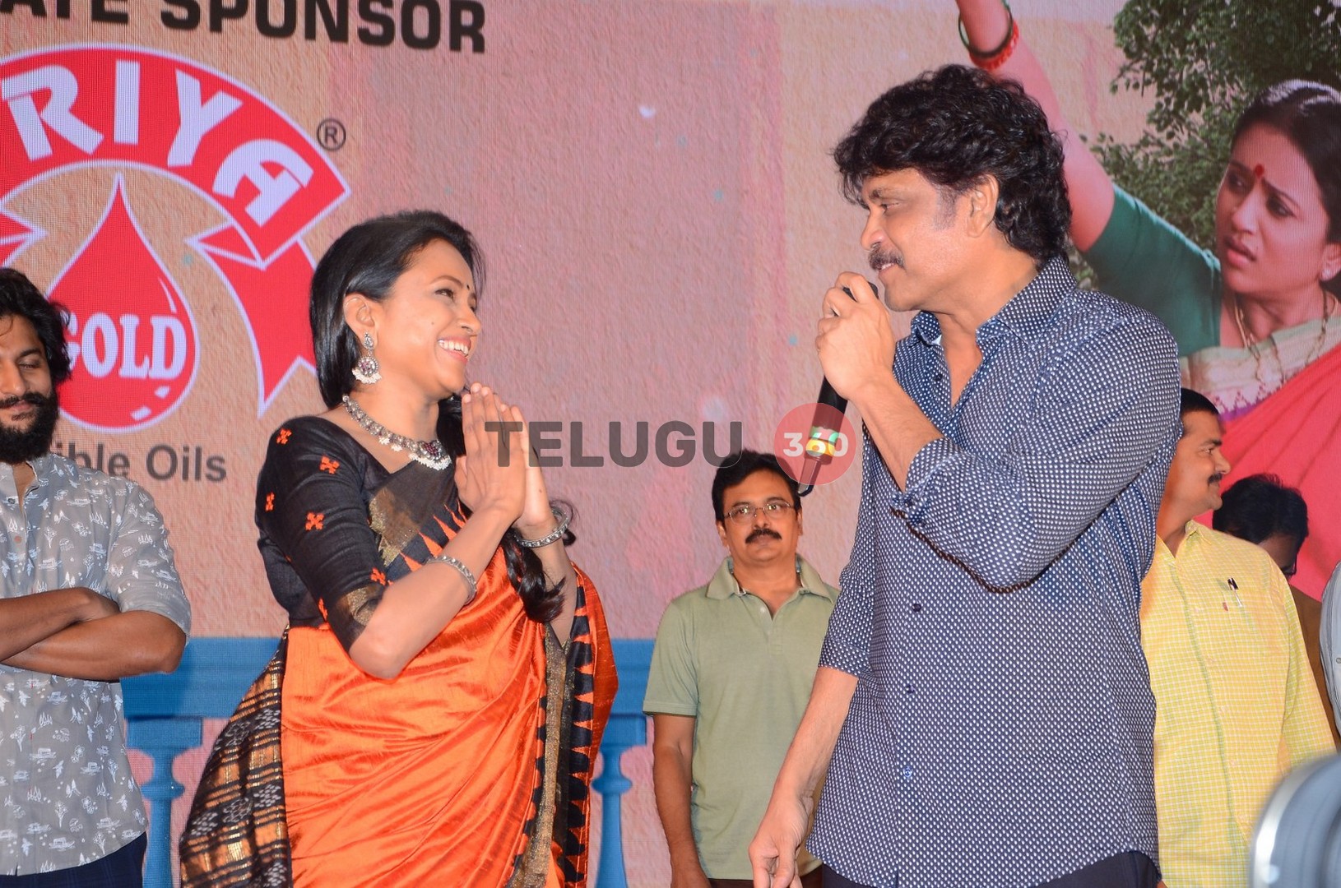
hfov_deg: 33.5
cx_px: 670
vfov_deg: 22.5
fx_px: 2231
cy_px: 444
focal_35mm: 60
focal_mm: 40
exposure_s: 1/125
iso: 500
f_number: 6.3
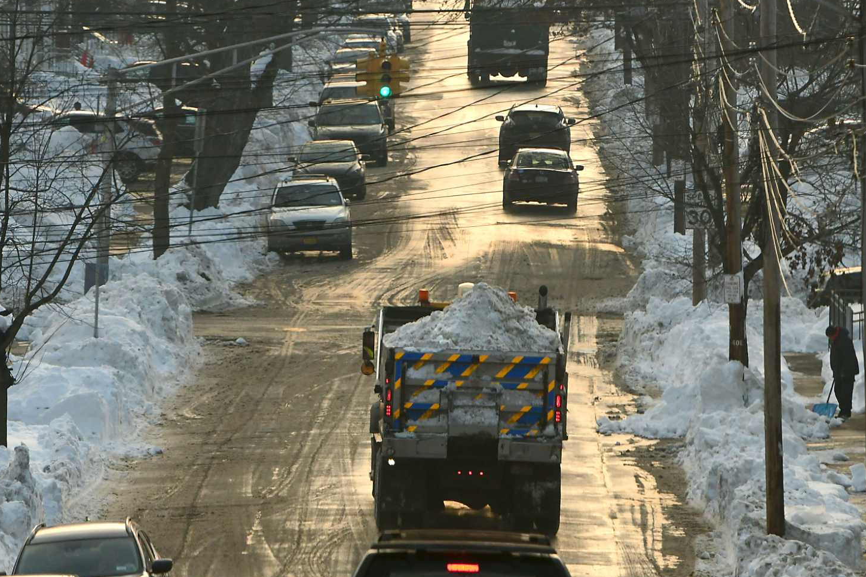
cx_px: 501
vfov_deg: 3.2
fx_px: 10199
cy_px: 362
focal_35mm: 424
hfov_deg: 4.9
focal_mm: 200
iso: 640
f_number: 7.1
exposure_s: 1/500
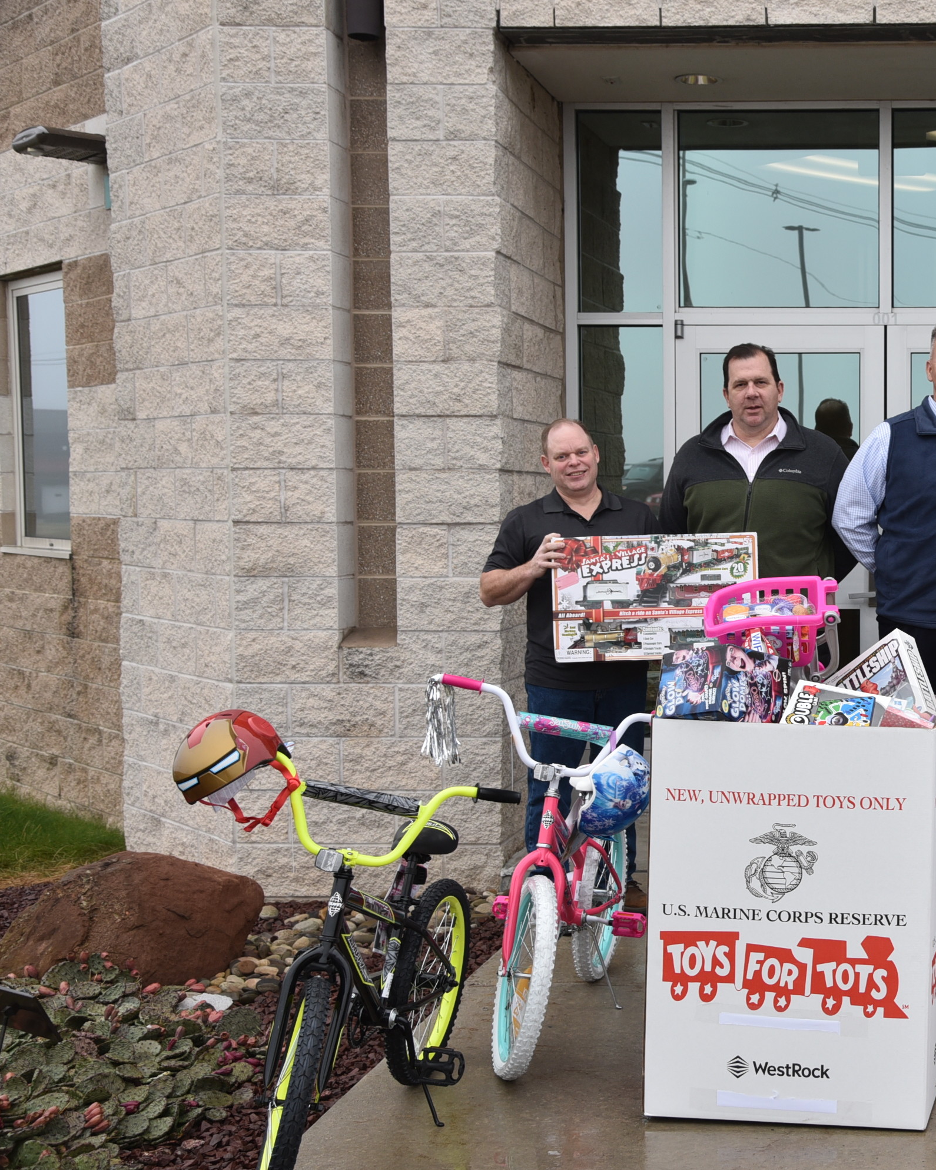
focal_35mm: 54
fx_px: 1870
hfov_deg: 26.9
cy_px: 590
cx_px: 885
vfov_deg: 34.7
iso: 400
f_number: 6.3
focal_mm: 38
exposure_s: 1/125
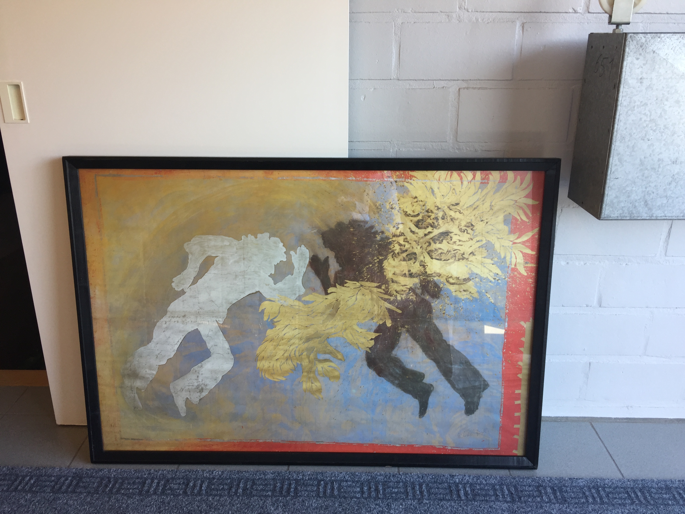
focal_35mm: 29
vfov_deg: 48.2
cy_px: 257
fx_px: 574
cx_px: 342
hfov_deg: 61.7
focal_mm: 4.15
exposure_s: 1/50
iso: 32
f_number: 2.2
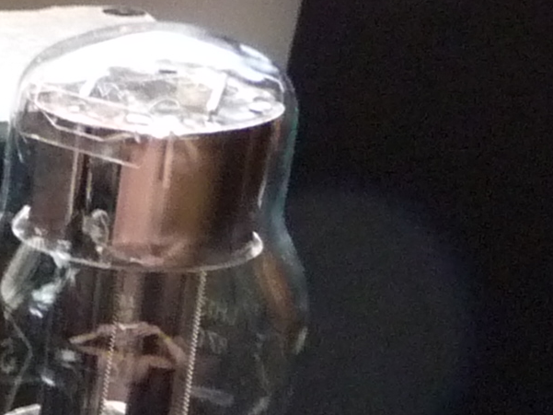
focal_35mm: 161
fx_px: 2573
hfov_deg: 11.0
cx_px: -622
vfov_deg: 8.8
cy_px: 754
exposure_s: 1/20
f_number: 3.3
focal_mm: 4.7
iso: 400
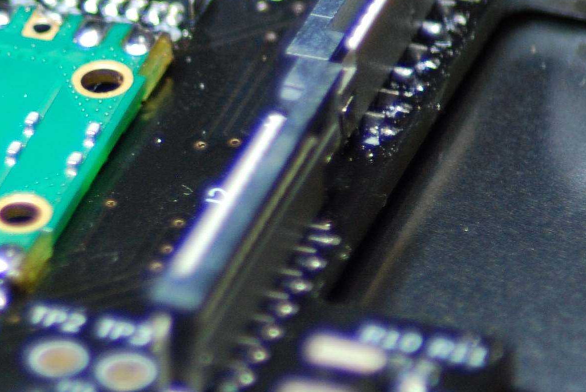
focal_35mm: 1090
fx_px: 17767
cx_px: -146
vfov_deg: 1.3
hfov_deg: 1.9
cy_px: 121
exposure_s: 1/60
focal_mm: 220
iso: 400
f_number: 5
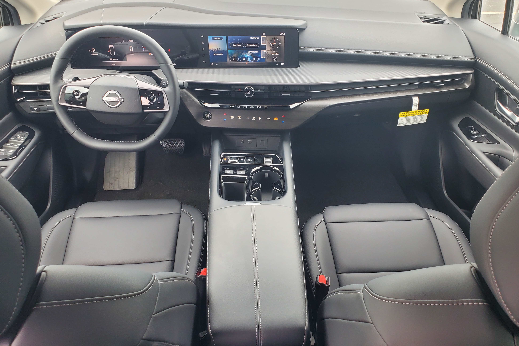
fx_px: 404
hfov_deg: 65.5
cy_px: 174
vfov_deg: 46.4
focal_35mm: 28
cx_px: 260
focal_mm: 4.3
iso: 80
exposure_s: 1/100
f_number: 2.4
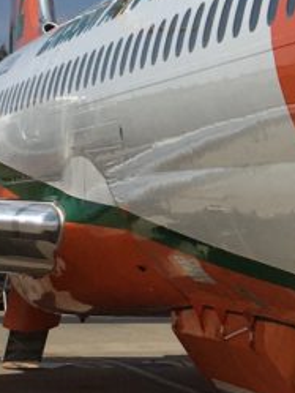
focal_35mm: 179
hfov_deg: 7.7
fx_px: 2032
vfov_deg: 11.0
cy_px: 77
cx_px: 710
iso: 25
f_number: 2.2
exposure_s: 1/6410
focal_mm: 4.15
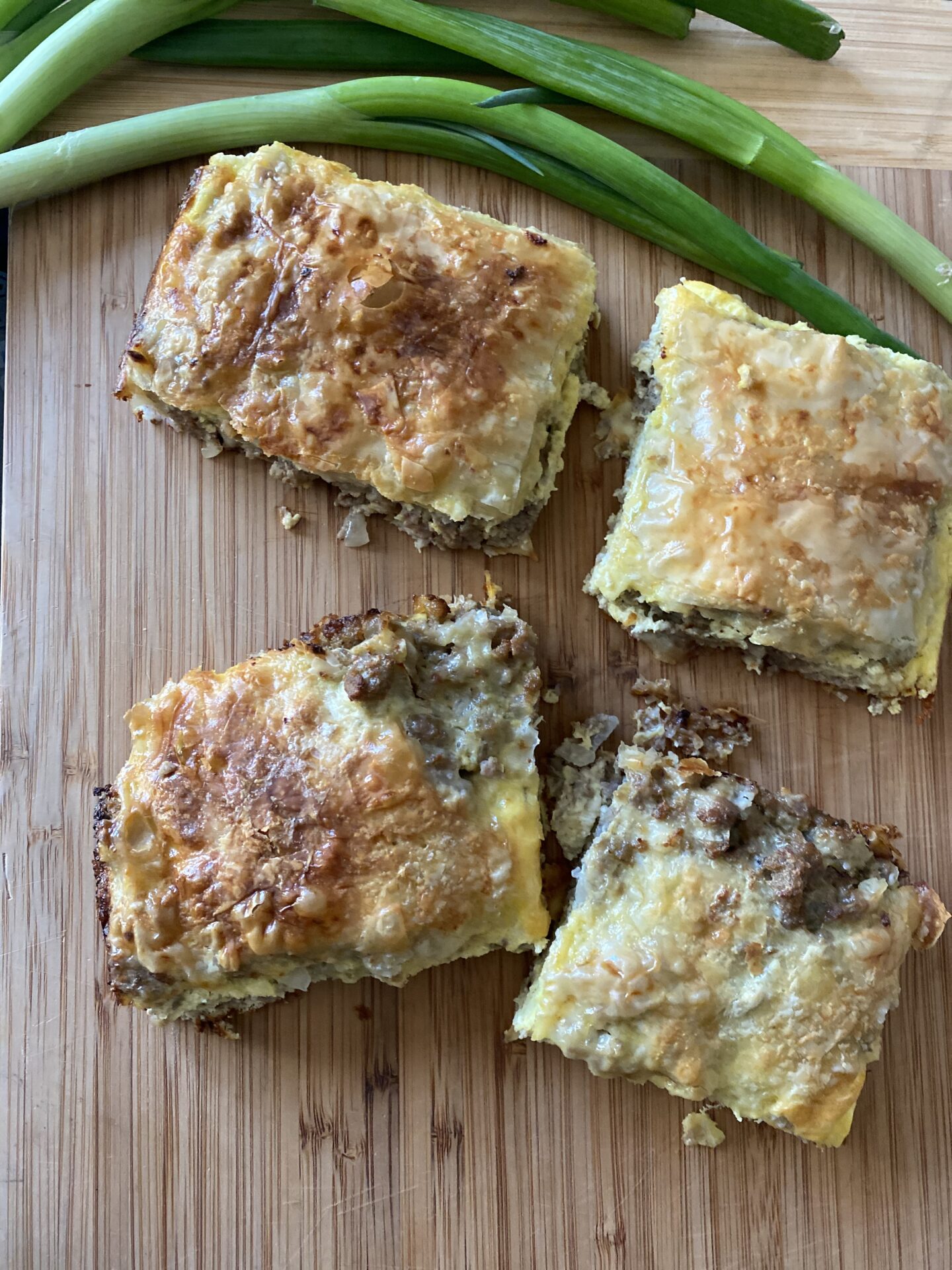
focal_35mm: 26
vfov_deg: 67.3
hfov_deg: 53.1
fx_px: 953
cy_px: 635
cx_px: 476
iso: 400
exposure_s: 1/60
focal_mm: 4.25
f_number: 1.8
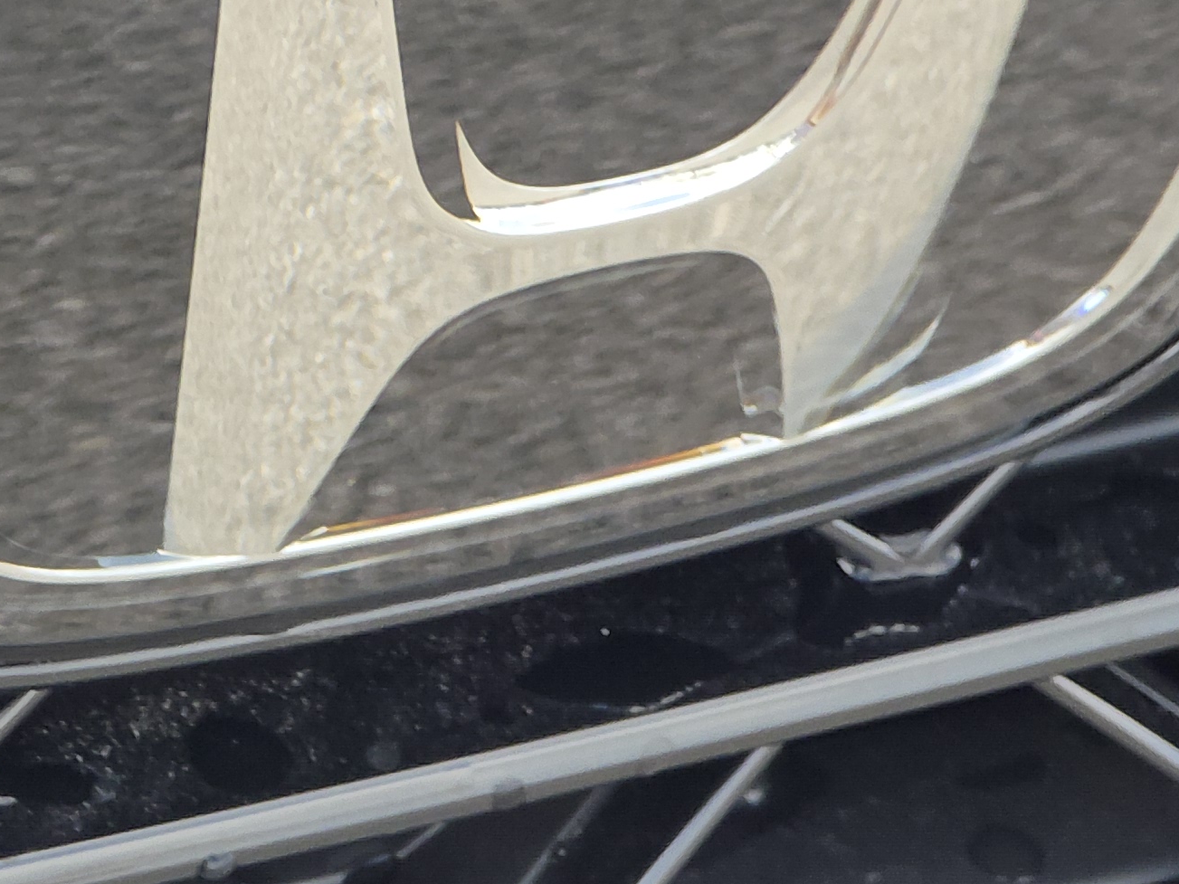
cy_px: 47
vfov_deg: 4.2
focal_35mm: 353
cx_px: 280
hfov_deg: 5.6
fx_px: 12022
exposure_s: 1/120
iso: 50
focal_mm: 18.6
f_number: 3.4
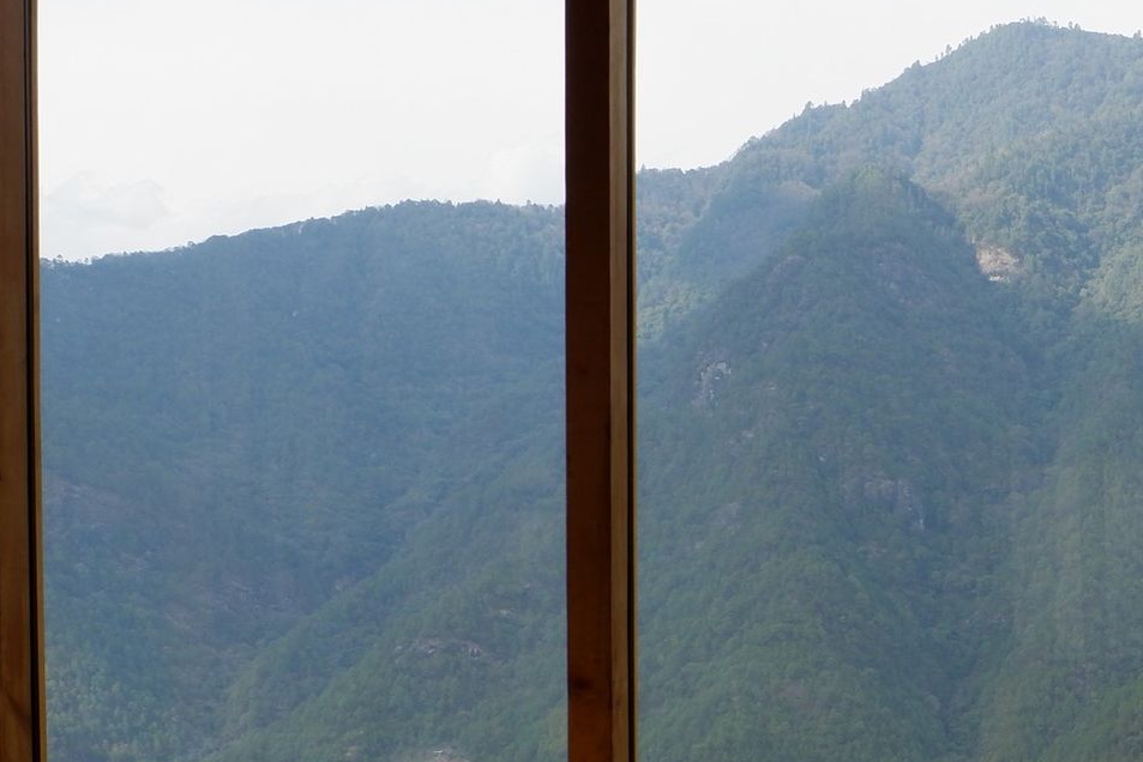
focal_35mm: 73
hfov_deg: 25.9
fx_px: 2318
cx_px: 1220
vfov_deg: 18.3
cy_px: 716
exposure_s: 1/400
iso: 400
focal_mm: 19.2
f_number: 8
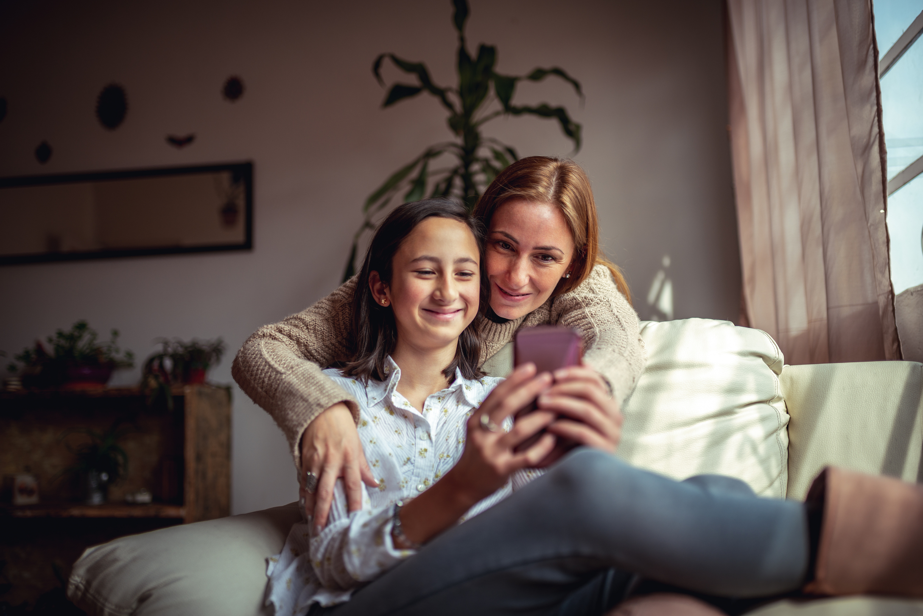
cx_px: 462
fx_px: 898
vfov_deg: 37.9
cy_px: 308
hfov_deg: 54.4
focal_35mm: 35
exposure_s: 1/640
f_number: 1.4
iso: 64
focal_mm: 35
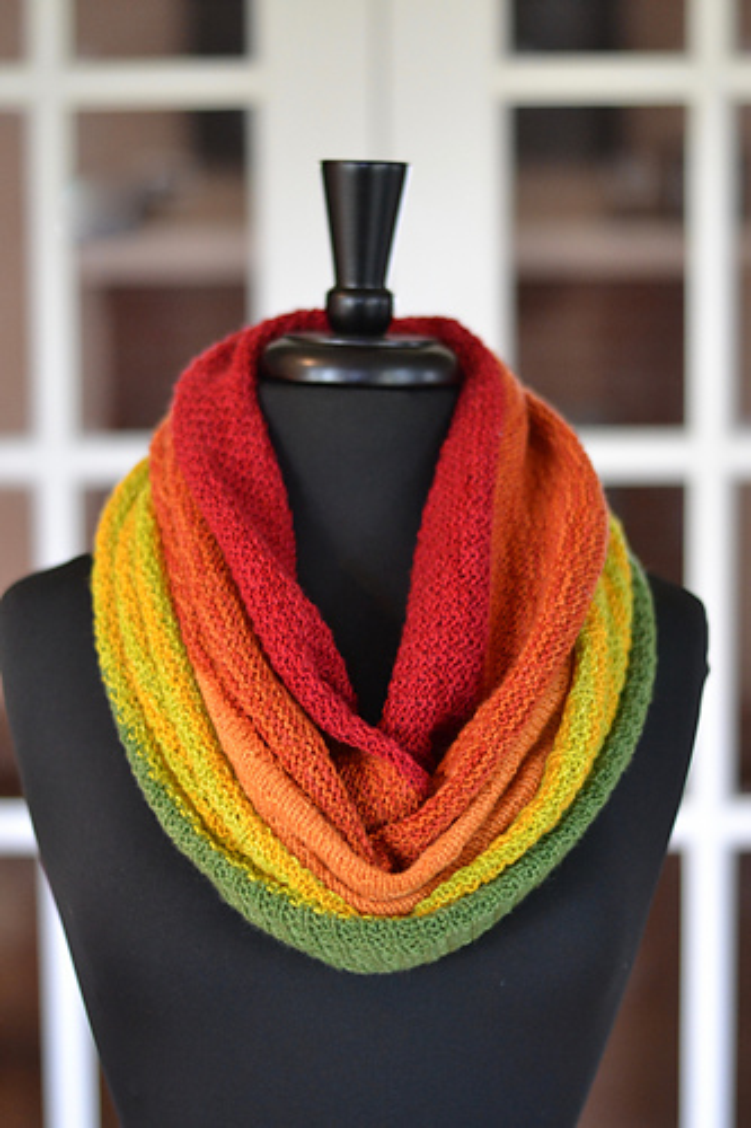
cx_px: 376
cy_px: 564
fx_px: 2348
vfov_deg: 27.0
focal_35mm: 75
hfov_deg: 18.2
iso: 1400
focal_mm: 50
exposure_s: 1/60
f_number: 1.8
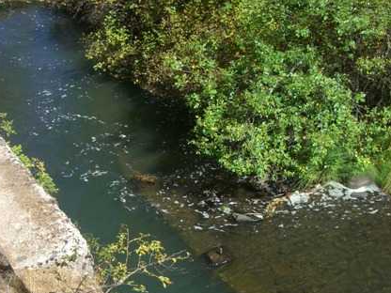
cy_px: 251
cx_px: 126
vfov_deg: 19.9
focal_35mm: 73
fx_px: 825
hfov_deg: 26.5
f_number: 5.6
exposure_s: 1/160
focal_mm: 7.9
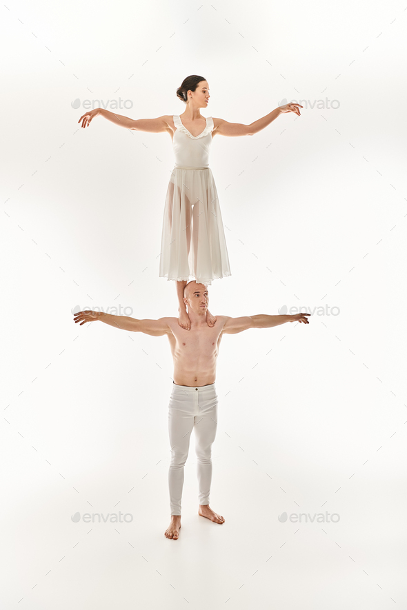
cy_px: 305
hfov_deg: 35.1
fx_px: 644
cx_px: 204
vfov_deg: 50.7
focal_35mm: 38
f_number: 5.6
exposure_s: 1/200
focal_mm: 38
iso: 100
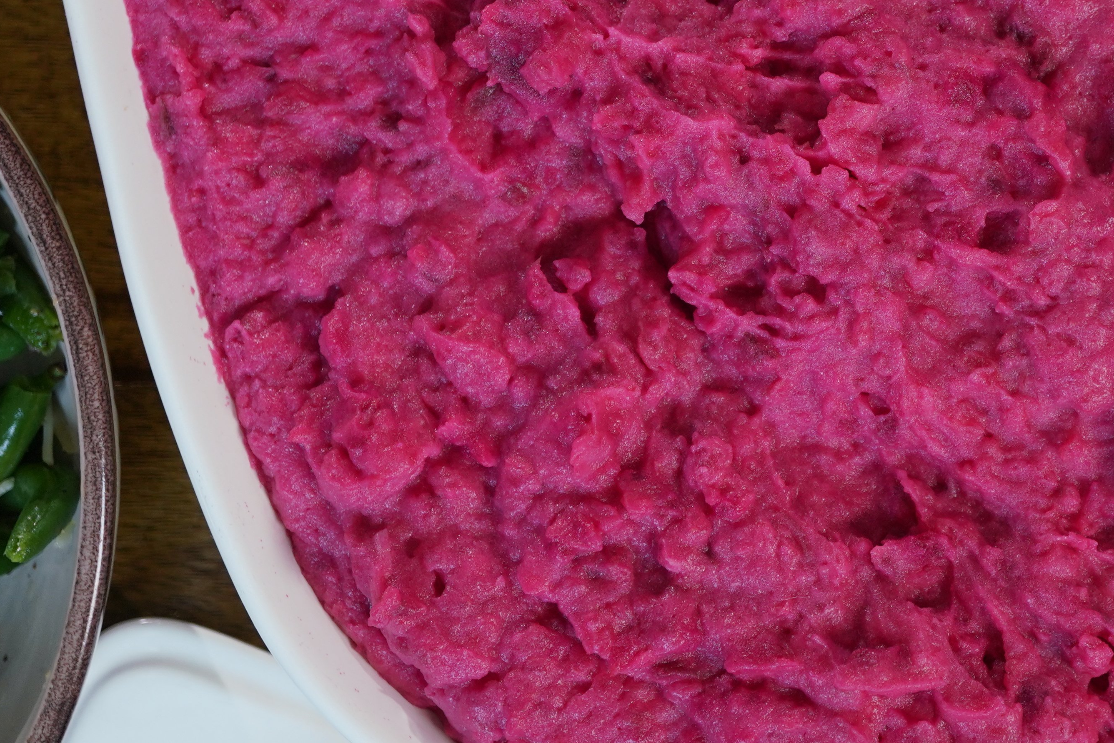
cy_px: 239
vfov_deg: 15.7
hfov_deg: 23.2
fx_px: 2692
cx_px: 765
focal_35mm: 87
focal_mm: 30
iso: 500
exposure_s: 1/160
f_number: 3.5
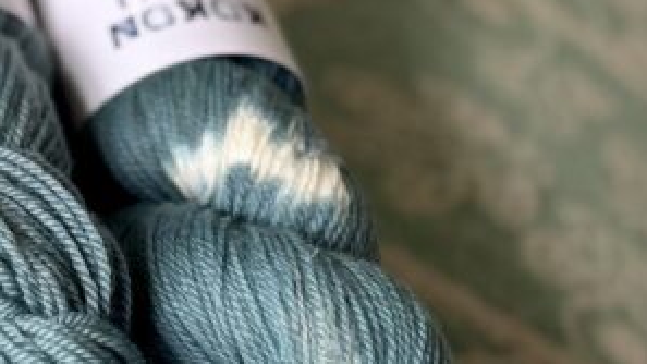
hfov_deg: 20.1
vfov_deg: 13.4
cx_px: -351
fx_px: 1544
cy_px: 203
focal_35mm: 90
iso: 200
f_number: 1.78
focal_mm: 6.76
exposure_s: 1/85
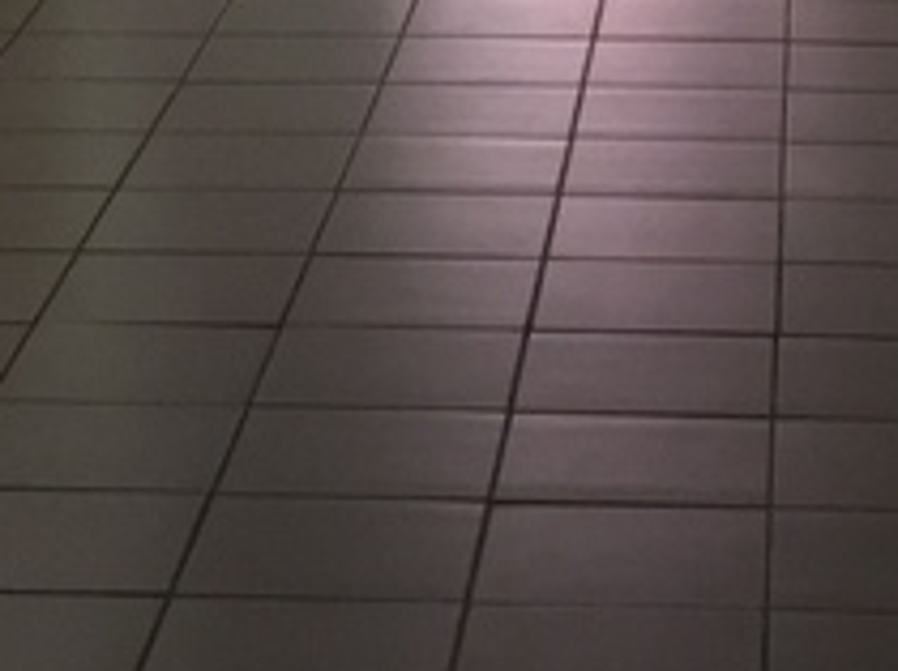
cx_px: 535
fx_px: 4301
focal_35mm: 166
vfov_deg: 8.0
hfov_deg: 11.9
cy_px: -1141
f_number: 2.2
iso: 64
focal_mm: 4.15
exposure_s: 1/33
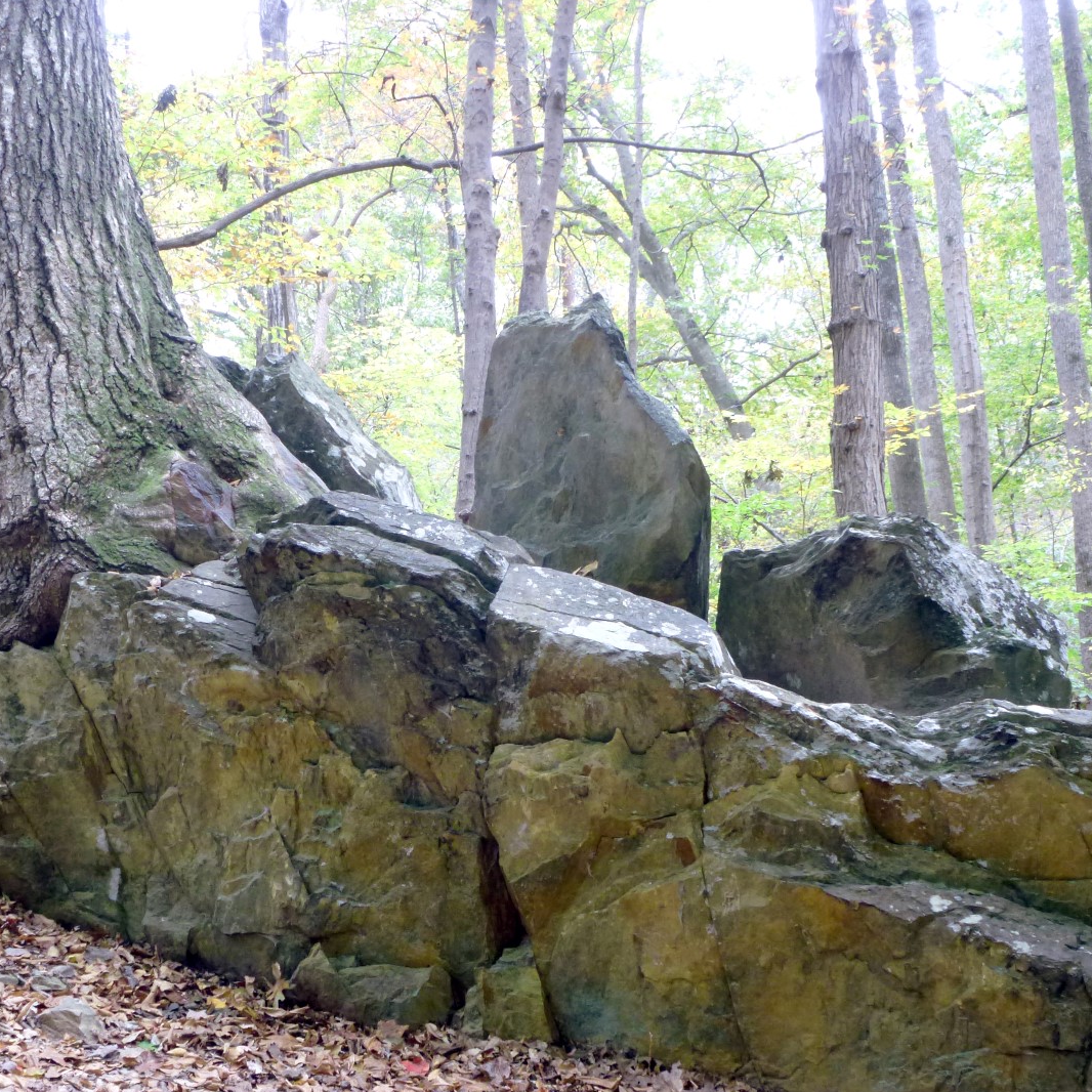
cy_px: 552
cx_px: 436
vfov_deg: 39.2
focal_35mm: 43
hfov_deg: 39.0
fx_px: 1535
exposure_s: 1/20
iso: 200
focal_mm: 6.4
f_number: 3.7
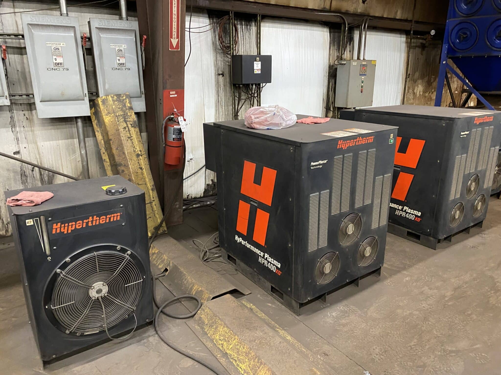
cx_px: 250
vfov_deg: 53.1
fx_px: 376
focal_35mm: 26
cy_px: 188
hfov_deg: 67.3
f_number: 1.8
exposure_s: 1/30
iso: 500
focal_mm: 4.25
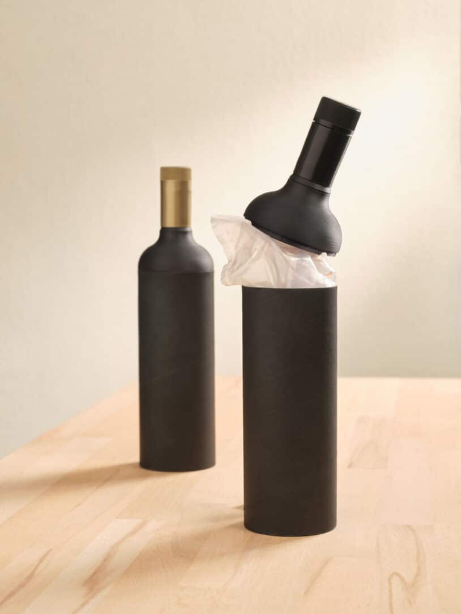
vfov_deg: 24.7
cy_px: 307
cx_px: 230
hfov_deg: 18.7
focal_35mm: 79
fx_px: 1403
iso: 100
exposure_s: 1
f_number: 11
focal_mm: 100
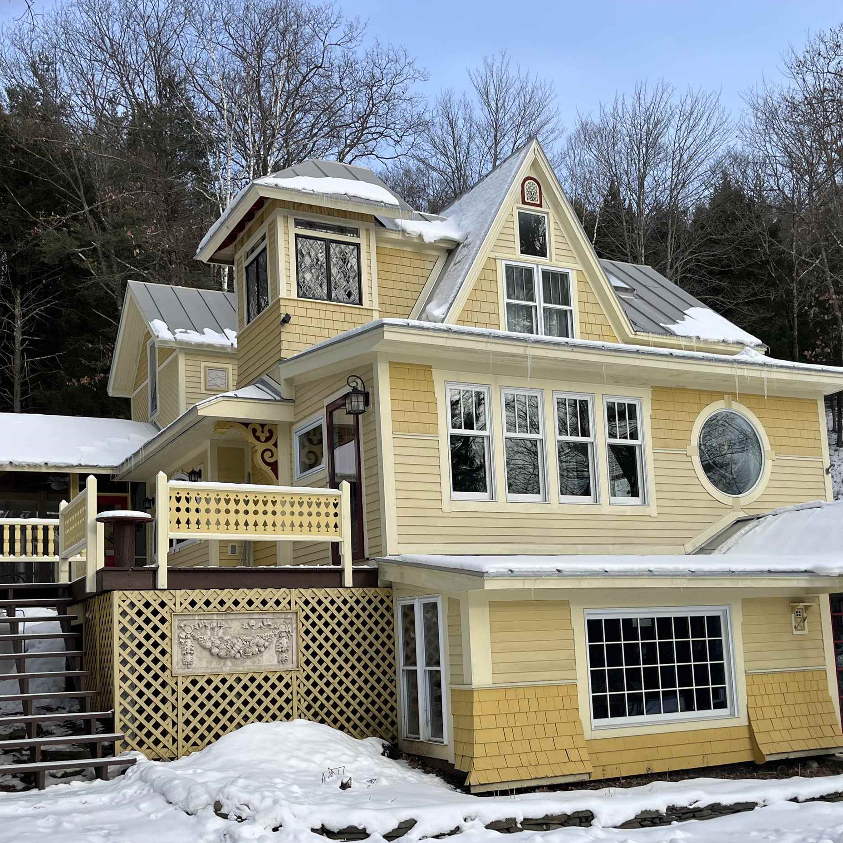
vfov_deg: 43.6
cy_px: 505
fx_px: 1047
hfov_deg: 43.9
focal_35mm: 38
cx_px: 416
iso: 50
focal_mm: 5.1
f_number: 1.6
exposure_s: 1/1695
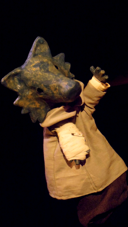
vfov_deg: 25.3
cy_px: 113
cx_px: 65
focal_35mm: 84
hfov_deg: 14.4
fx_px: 507
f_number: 4.2
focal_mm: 13.8
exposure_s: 1/30
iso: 1400
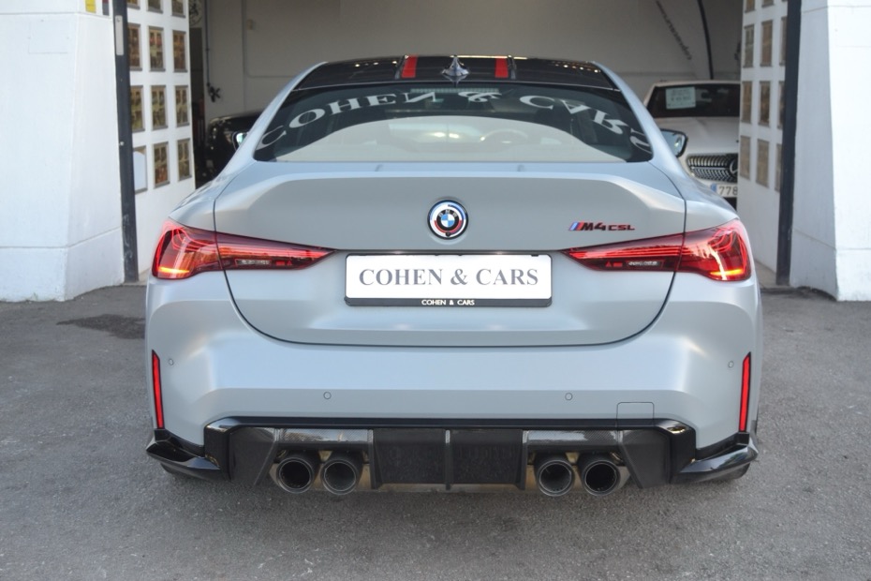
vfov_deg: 25.8
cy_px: 290
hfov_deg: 37.9
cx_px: 436
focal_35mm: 52
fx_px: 1270
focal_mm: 35
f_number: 5
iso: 400
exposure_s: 1/100
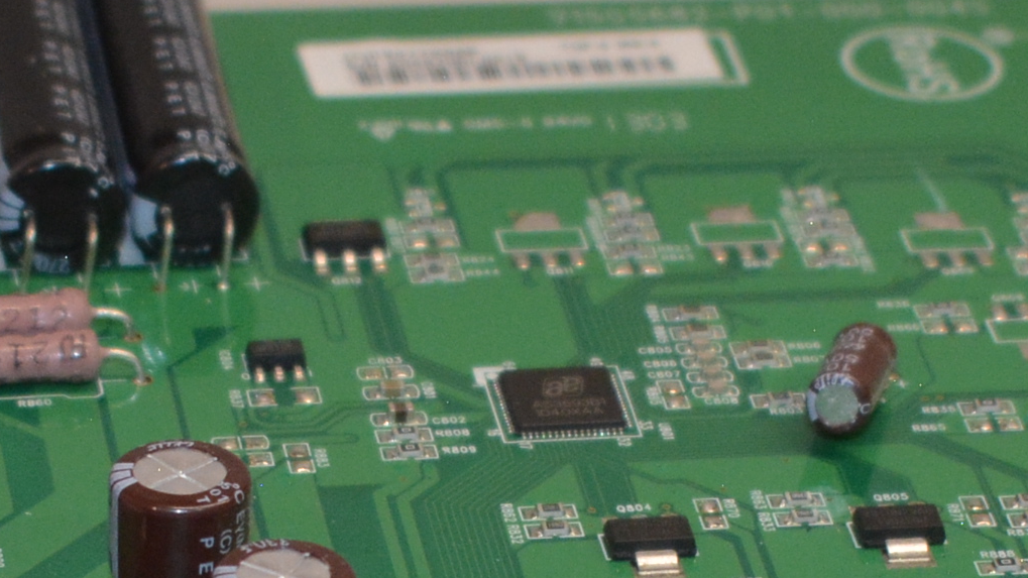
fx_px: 6051
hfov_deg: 9.7
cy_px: 774
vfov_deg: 5.4
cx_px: 513
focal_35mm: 222
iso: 800
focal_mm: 32
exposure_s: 1/200
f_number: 4.5
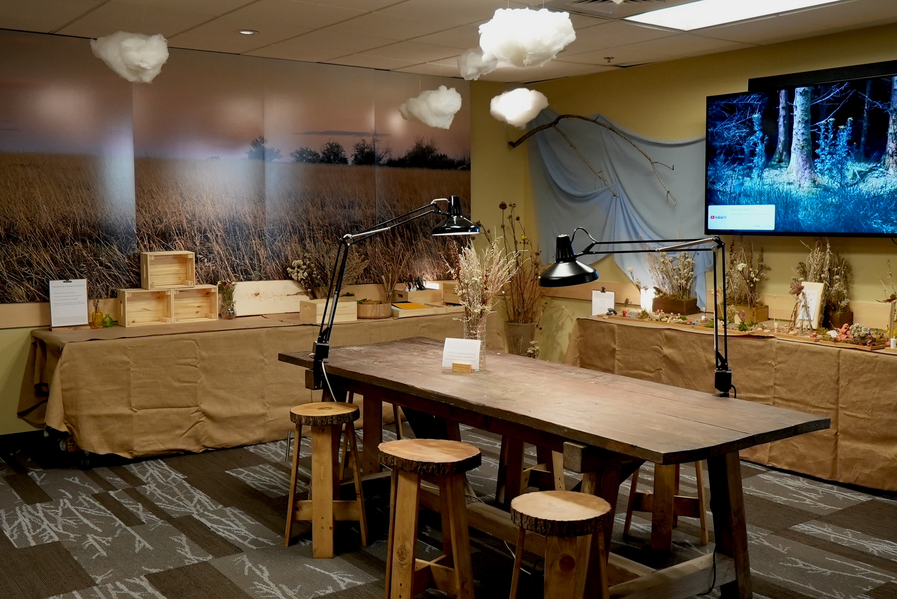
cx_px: 448
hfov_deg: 53.1
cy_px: 300
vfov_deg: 36.9
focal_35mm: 36
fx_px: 897
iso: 2500
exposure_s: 1/160
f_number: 4
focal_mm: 24
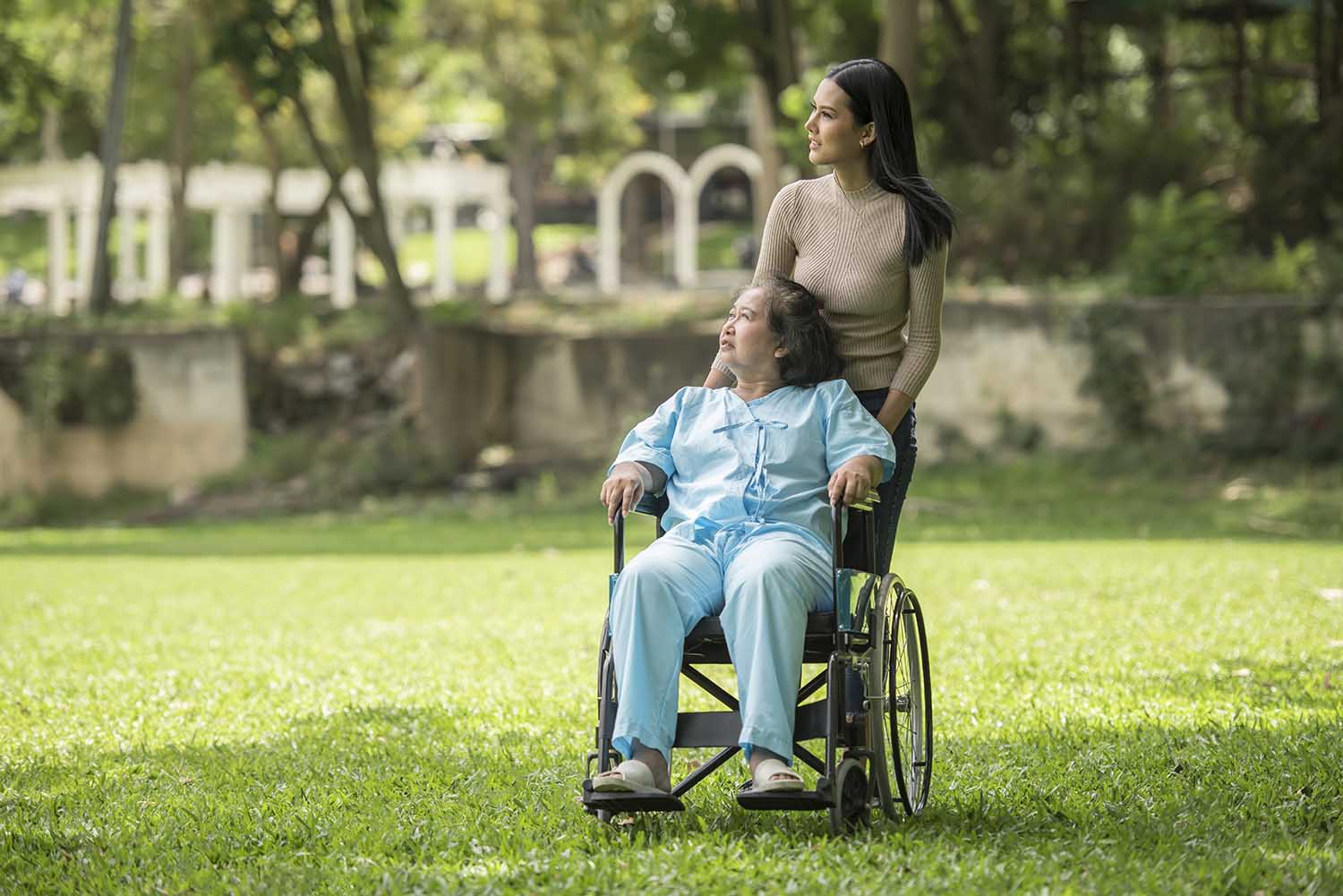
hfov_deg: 15.2
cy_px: 448
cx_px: 672
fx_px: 5037
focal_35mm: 135
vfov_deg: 10.2
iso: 250
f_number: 2.8
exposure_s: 1/640
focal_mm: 135
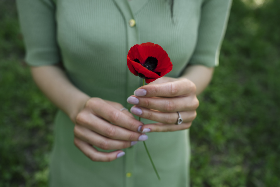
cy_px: 94
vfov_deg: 46.4
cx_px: 140
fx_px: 218
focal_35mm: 28
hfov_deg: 65.5
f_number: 3.5
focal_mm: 28
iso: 100
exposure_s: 1/60
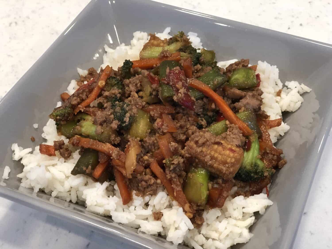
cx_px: 166
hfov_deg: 33.8
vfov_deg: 25.7
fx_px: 547
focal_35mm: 57
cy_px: 124
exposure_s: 1/30
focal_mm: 6.6
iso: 125
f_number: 2.8
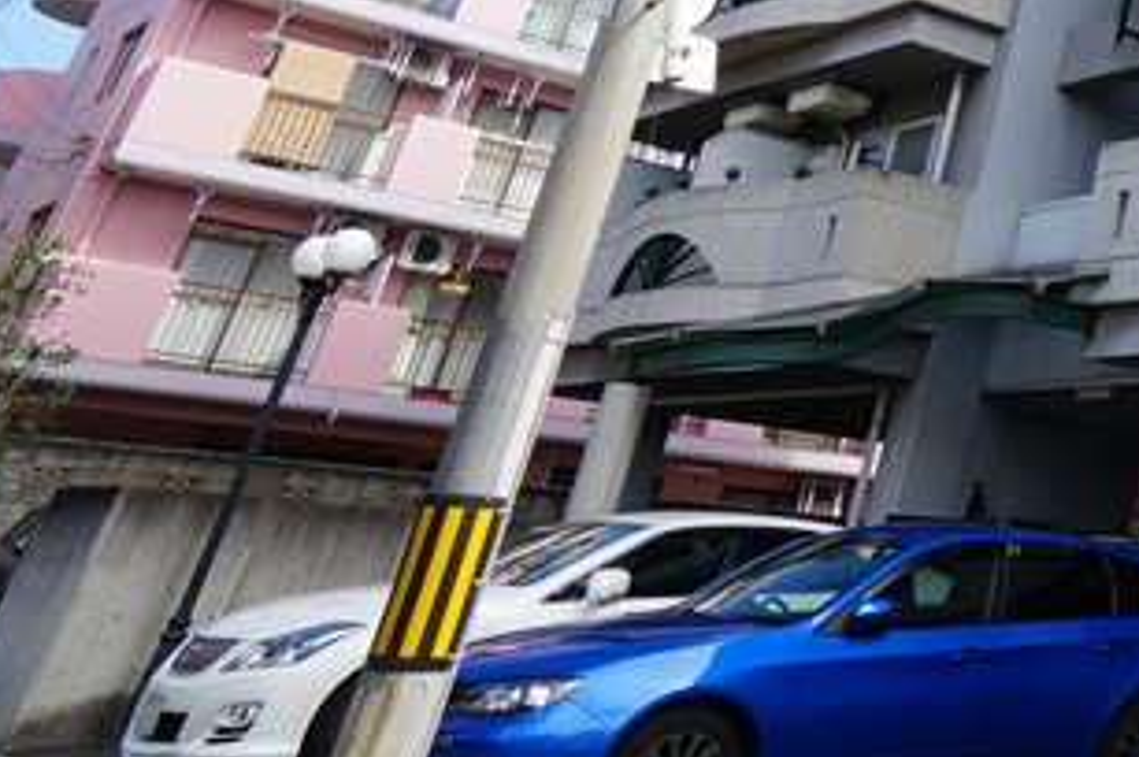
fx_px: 1580
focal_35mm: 50
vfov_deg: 23.1
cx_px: 1673
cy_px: -289
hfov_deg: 28.0
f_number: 9
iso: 100
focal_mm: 10
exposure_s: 1/80
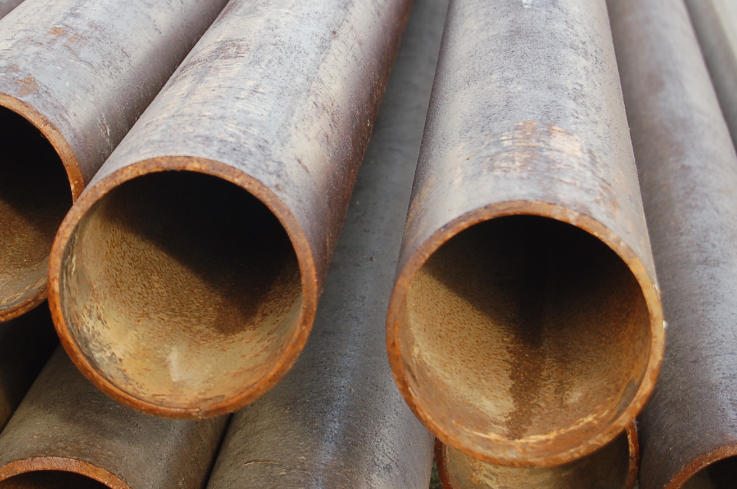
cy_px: 83
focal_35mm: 142
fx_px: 2899
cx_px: 217
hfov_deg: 14.4
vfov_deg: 9.6
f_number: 5.6
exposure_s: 1/125
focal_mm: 55
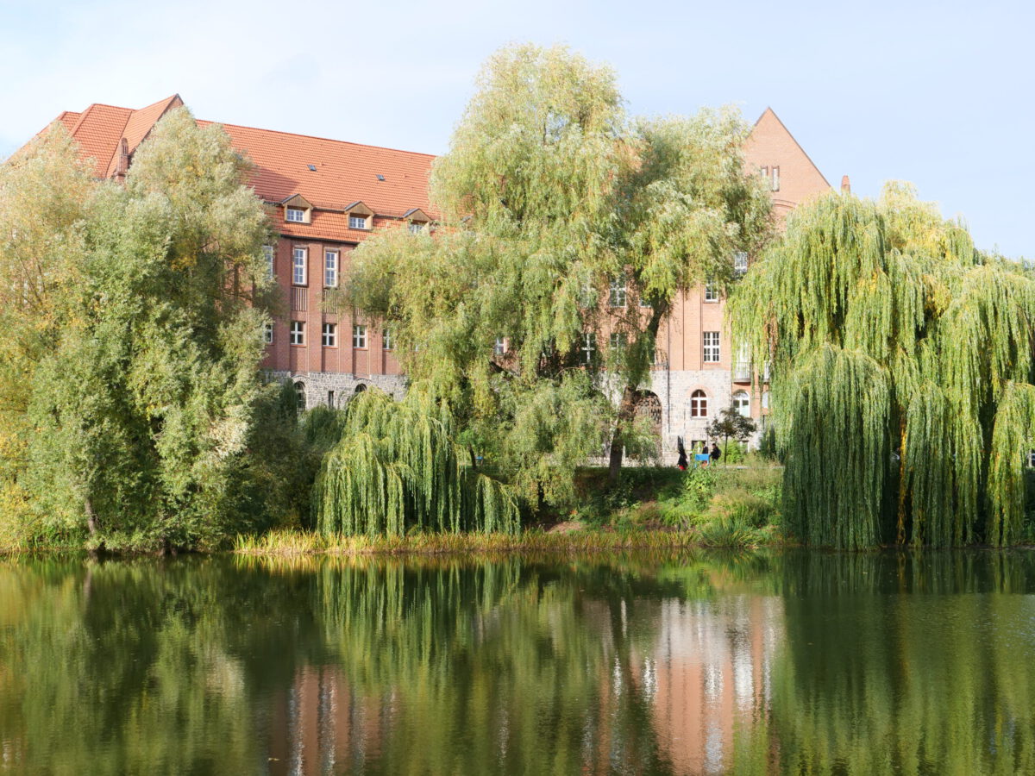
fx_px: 1495
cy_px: 388
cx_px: 518
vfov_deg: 29.1
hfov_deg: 38.2
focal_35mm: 50
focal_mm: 25
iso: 200
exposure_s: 1/250
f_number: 5.6
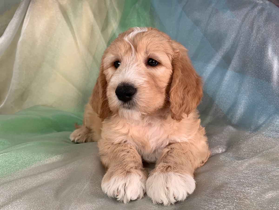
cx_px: 140
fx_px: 210
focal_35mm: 26
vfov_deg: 53.1
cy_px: 105
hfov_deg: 67.3
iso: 50
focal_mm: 4.25
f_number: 1.8
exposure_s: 1/120
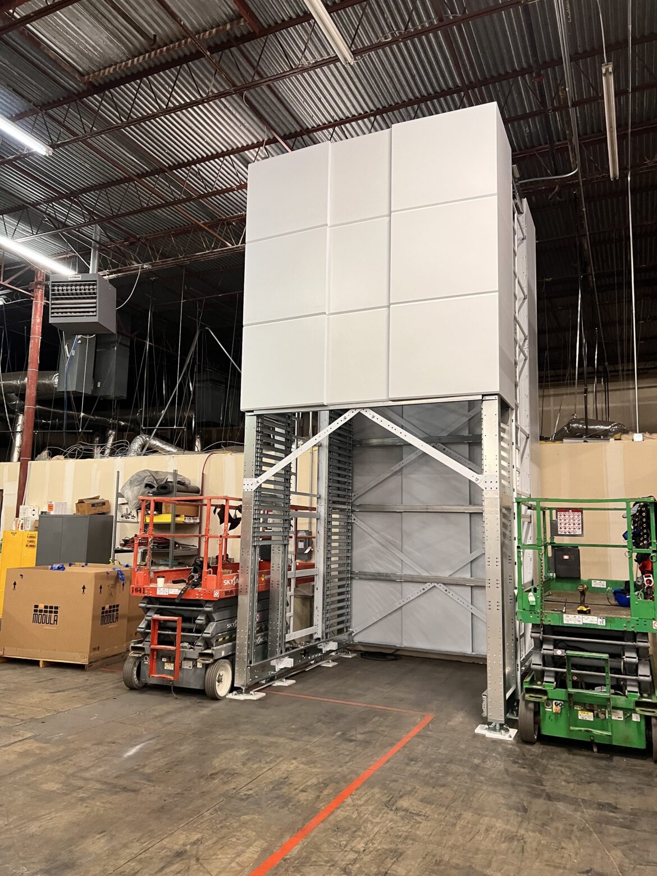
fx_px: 658
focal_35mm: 26
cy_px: 438
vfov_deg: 67.3
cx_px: 328
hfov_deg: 53.1
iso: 250
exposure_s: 1/60
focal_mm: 5.7
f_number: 1.5
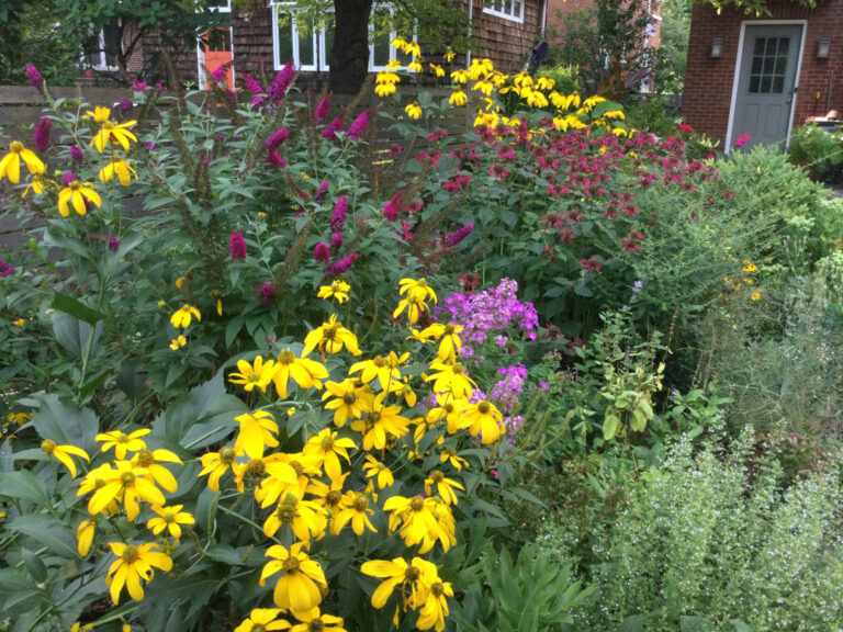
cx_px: 422
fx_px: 755
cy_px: 316
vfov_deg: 45.4
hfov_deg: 58.4
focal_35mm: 31
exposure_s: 1/40
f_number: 2.4
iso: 25
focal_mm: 3.3
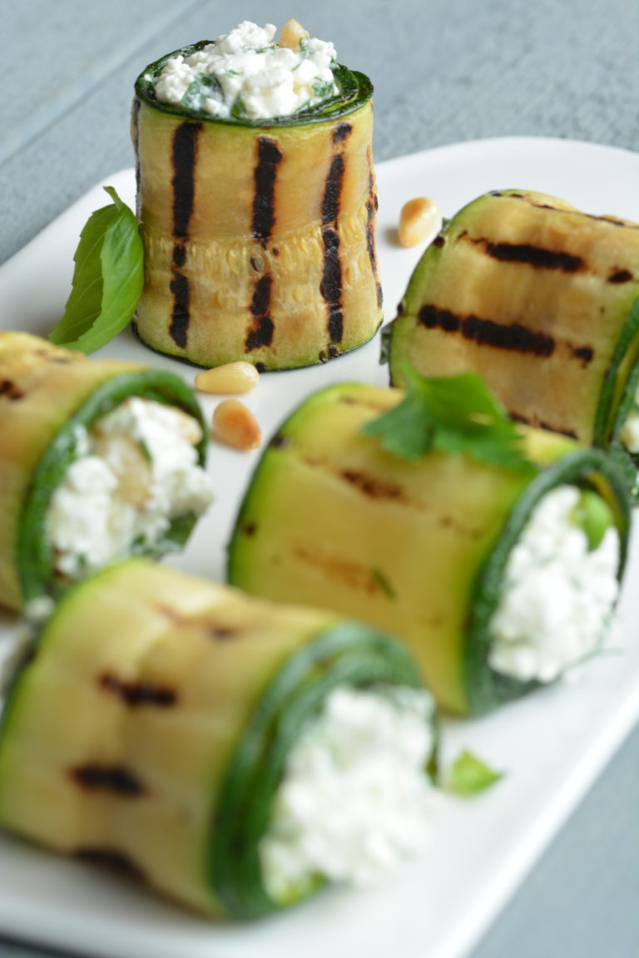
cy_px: 479
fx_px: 4193
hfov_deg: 8.7
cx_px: 320
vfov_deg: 13.0
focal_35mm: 158
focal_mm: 105
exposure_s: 1/2
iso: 125
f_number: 14
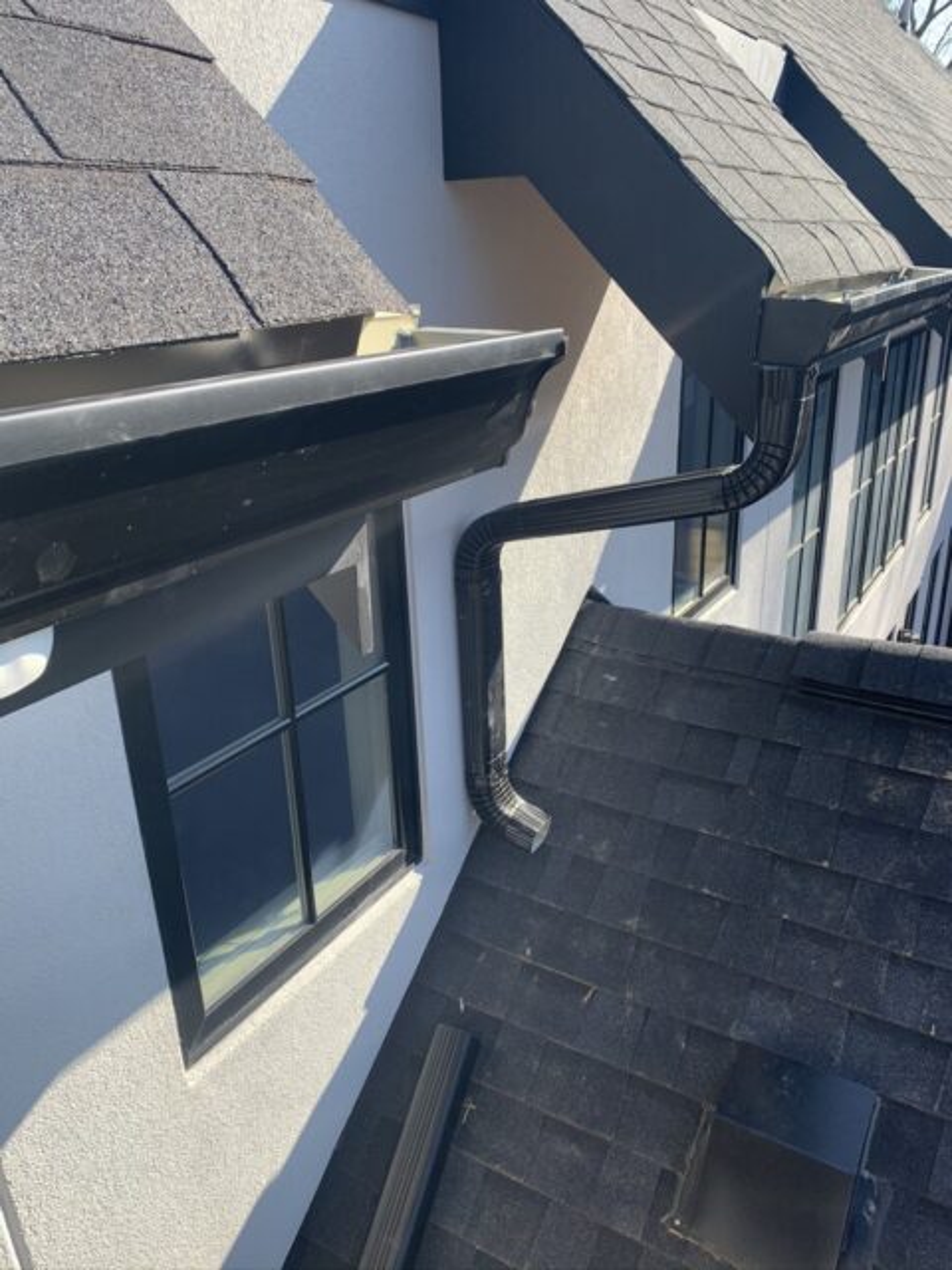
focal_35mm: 26
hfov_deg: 53.1
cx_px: 476
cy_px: 635
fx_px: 953
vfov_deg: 67.3
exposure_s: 1/651
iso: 25
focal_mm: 4.25
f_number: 1.8
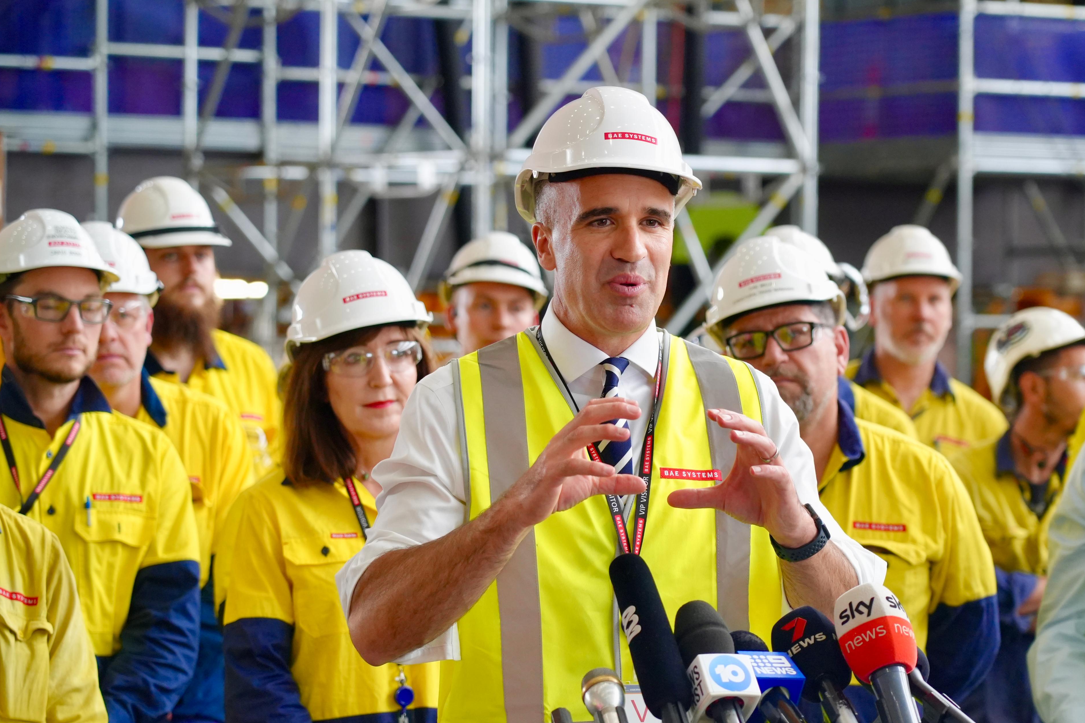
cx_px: 711
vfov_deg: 9.9
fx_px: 4189
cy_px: 473
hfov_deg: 14.7
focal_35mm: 139
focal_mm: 105
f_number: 4.5
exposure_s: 1/320
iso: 2000
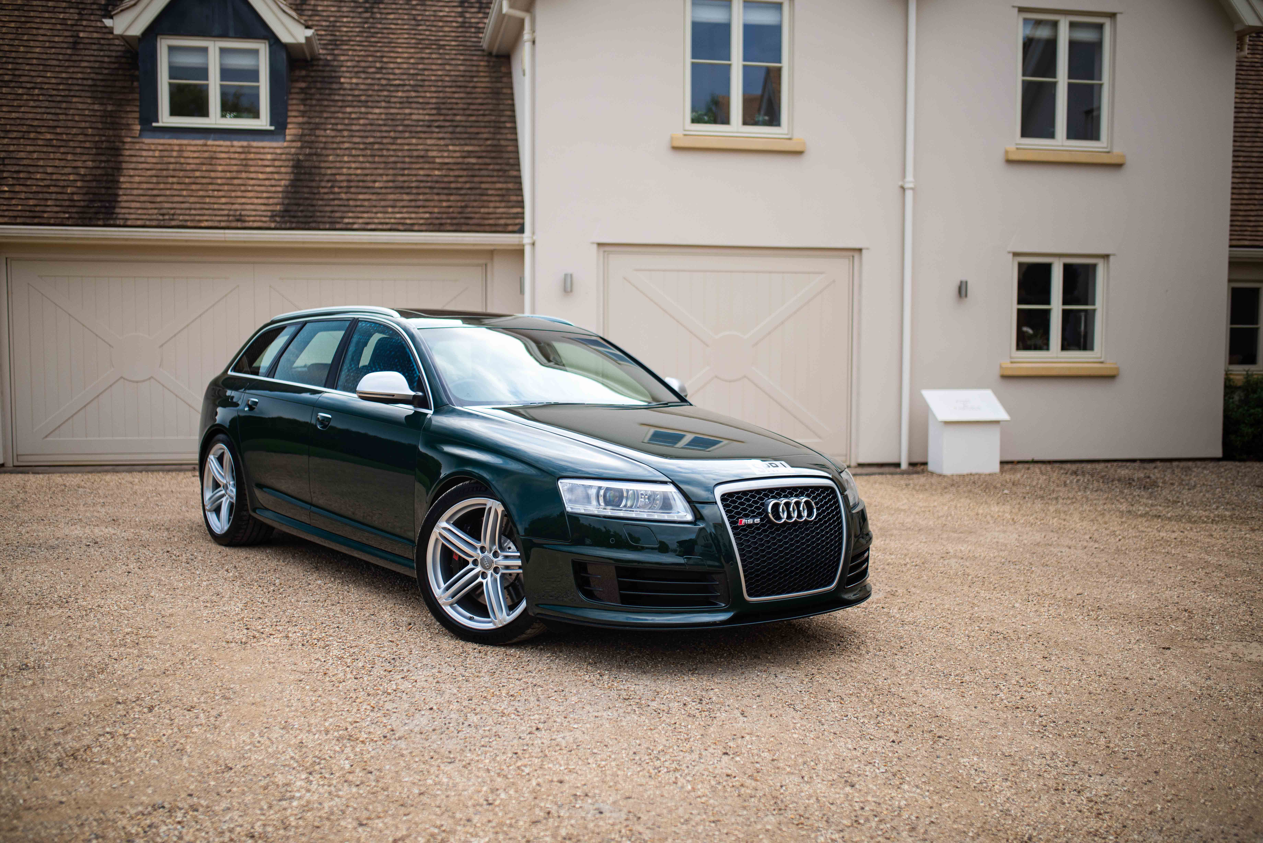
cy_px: 422
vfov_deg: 37.9
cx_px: 632
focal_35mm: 35
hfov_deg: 54.4
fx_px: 1228
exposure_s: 1/800
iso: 64
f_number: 1.4
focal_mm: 35
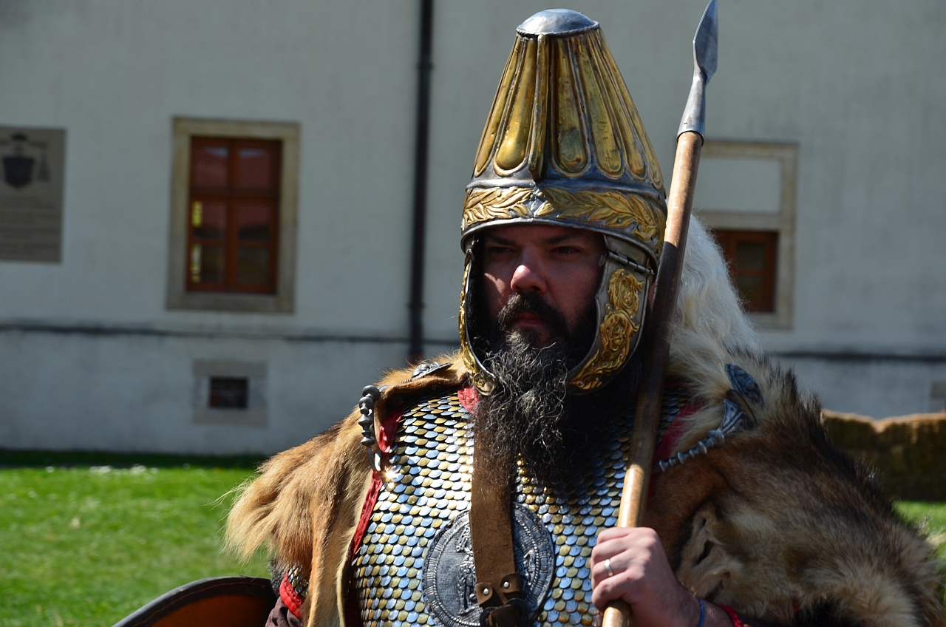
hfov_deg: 13.1
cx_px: 473
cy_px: 314
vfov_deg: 8.7
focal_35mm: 158
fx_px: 4130
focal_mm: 105
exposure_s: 1/160
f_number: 11
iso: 100
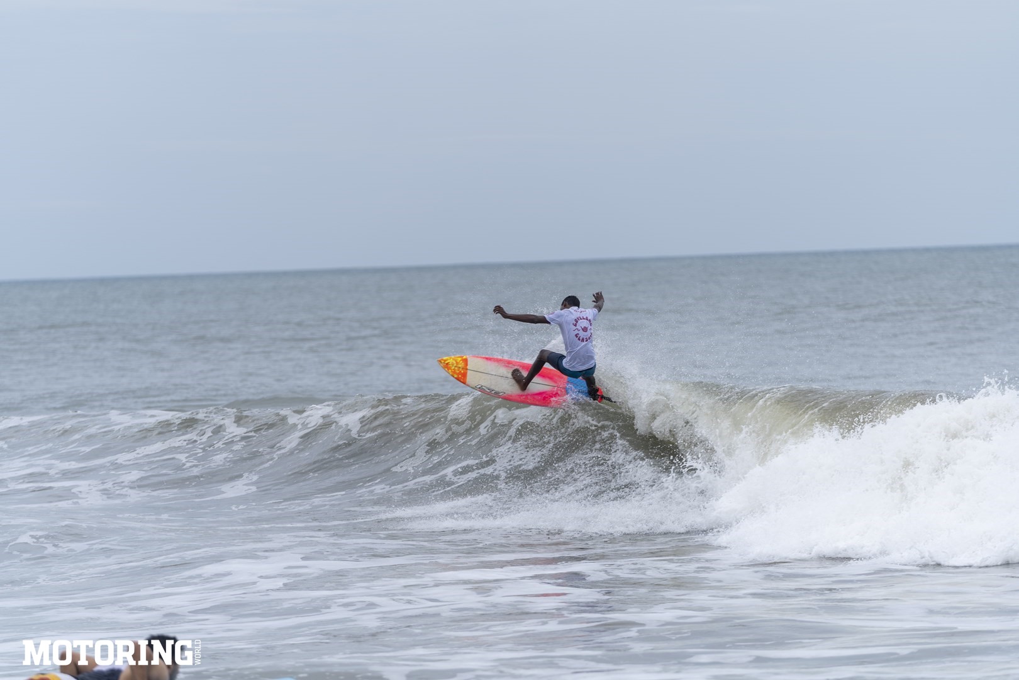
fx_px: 5604
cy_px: 340
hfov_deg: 10.4
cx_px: 510
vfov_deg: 6.9
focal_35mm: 198
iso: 160
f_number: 3.5
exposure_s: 1/640
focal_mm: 198
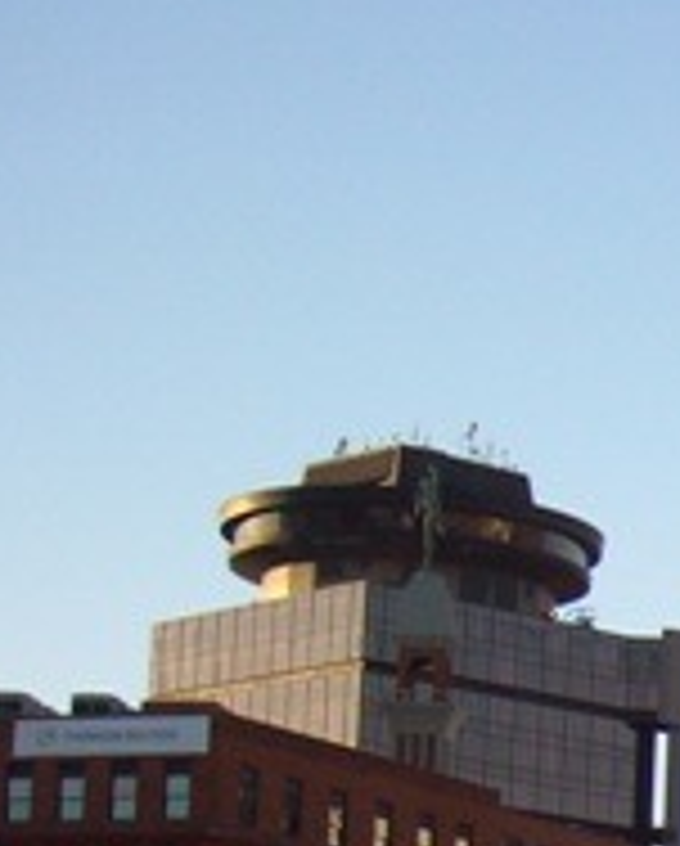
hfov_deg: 9.4
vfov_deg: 12.7
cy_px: 1192
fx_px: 3639
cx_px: 1680
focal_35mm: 145
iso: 64
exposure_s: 1/500
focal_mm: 5.7
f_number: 2.8
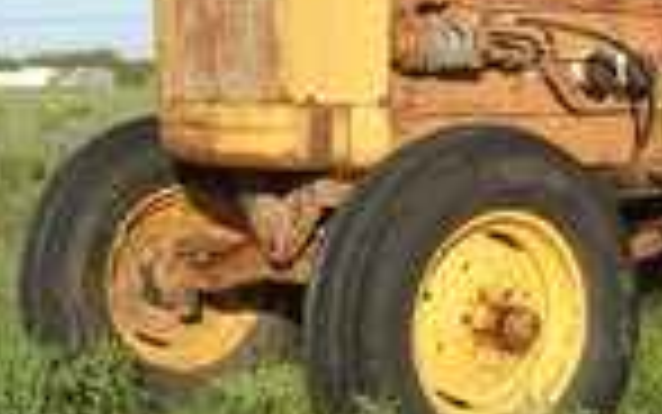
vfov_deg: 11.6
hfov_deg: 18.1
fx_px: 2021
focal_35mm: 112
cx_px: 671
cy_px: 4
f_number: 5.4
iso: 80
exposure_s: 1/363
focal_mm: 7.6
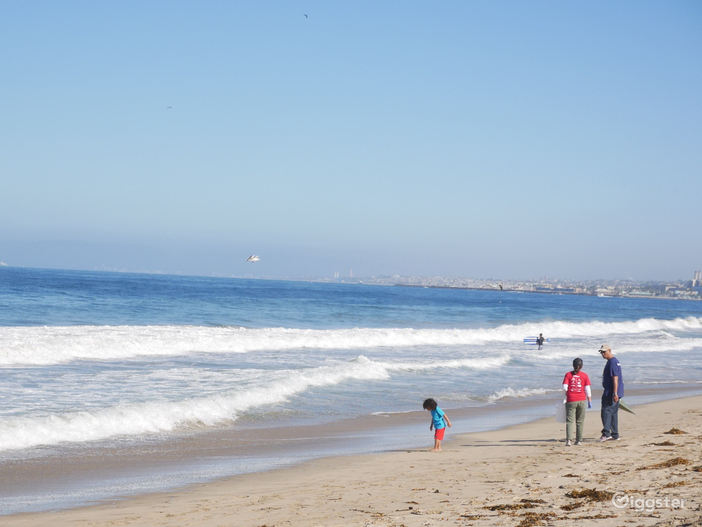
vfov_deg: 21.0
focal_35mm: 70
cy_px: 264
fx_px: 1420
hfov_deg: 27.8
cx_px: 351
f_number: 3.2
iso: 200
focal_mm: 35
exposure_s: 1/2500
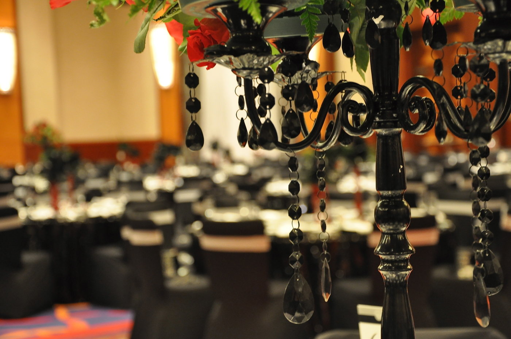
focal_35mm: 78
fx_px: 1106
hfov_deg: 26.0
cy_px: 170
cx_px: 256
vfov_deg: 17.5
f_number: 5
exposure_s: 1/8
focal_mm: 52
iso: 1400
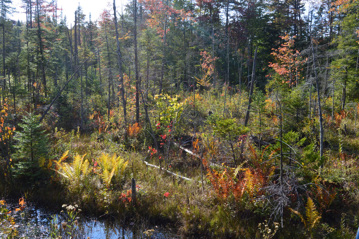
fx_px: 329
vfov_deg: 39.9
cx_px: 180
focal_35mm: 33
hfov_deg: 57.3
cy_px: 120
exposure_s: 1/250
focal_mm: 22
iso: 400
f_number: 10
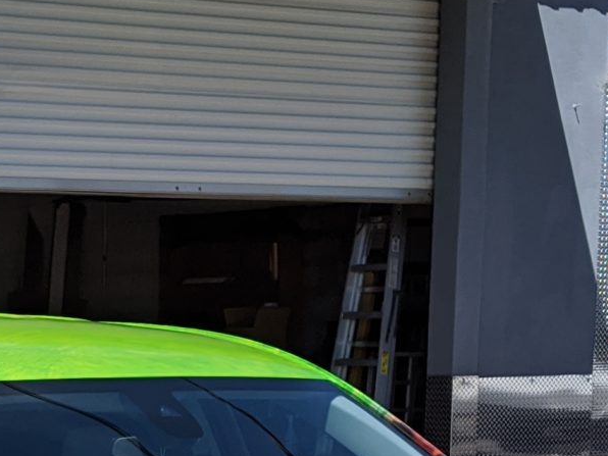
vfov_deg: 12.3
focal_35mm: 116
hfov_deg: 16.7
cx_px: 19
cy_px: 641
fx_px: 2037
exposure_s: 1/5882
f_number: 1.8
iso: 63
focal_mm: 4.44
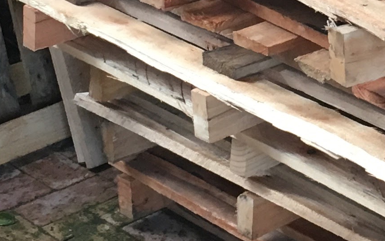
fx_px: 1511
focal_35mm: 144
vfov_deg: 8.9
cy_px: -135
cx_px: 345
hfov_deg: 14.4
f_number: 2.2
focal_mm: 4.15
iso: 50
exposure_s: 1/33
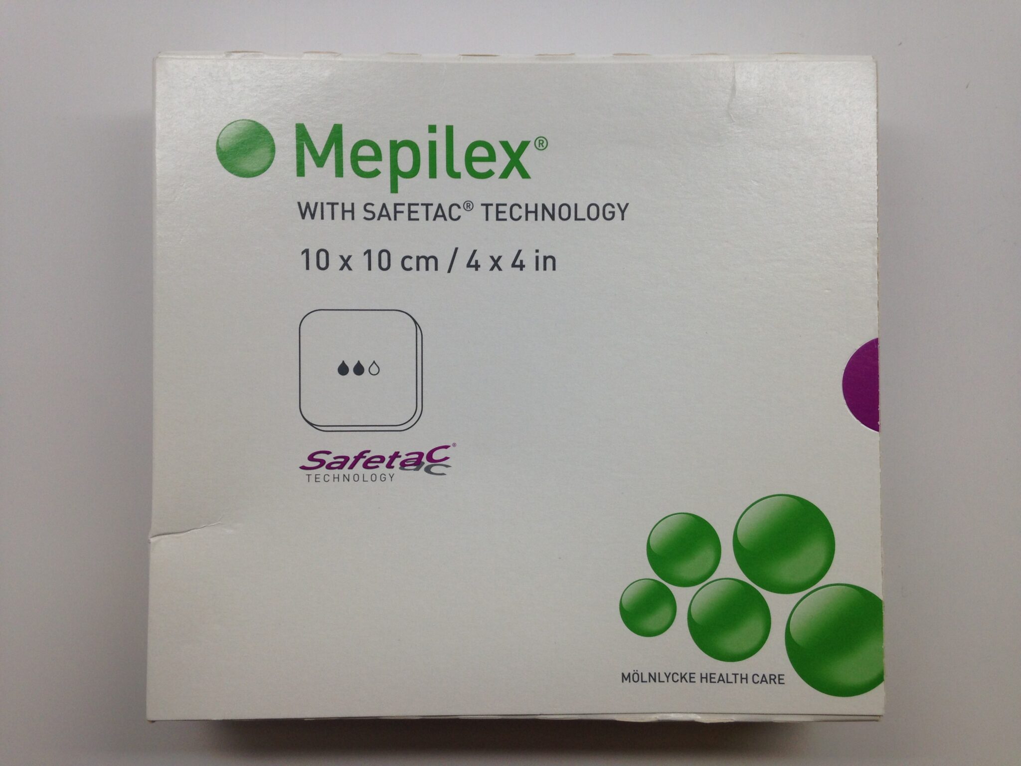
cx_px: 510
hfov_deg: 55.4
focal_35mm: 33
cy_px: 383
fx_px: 973
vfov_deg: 42.9
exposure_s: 1/60
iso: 50
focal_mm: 4.12
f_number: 2.4
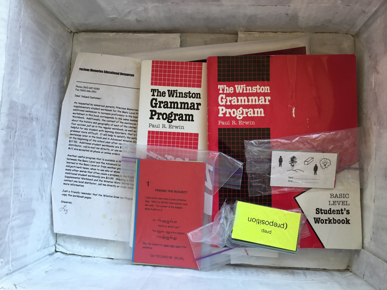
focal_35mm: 31
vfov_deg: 45.4
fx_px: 347
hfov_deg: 58.4
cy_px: 145
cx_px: 194
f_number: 2.4
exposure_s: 1/164
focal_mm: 3.3
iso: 25
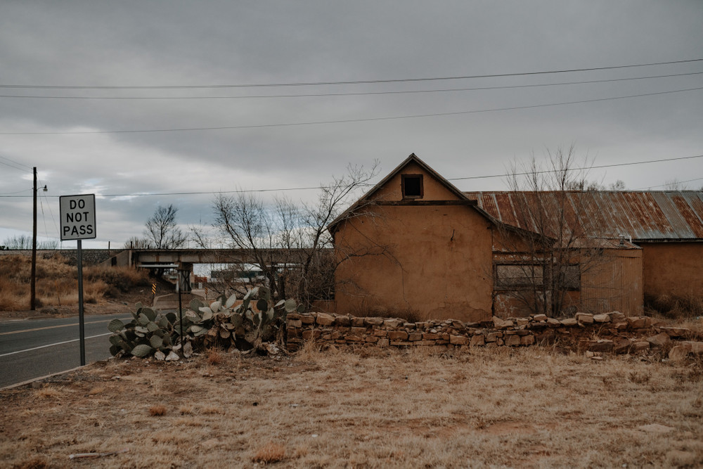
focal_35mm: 35
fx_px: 684
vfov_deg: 37.9
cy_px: 234
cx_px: 352
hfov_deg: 54.4
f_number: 2.5
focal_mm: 35
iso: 800
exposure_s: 1/8000
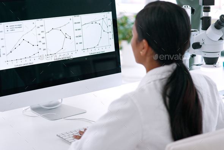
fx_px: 529
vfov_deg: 16.1
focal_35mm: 85
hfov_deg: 23.9
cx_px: 112
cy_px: 75
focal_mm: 85
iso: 250
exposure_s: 1/200
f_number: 4
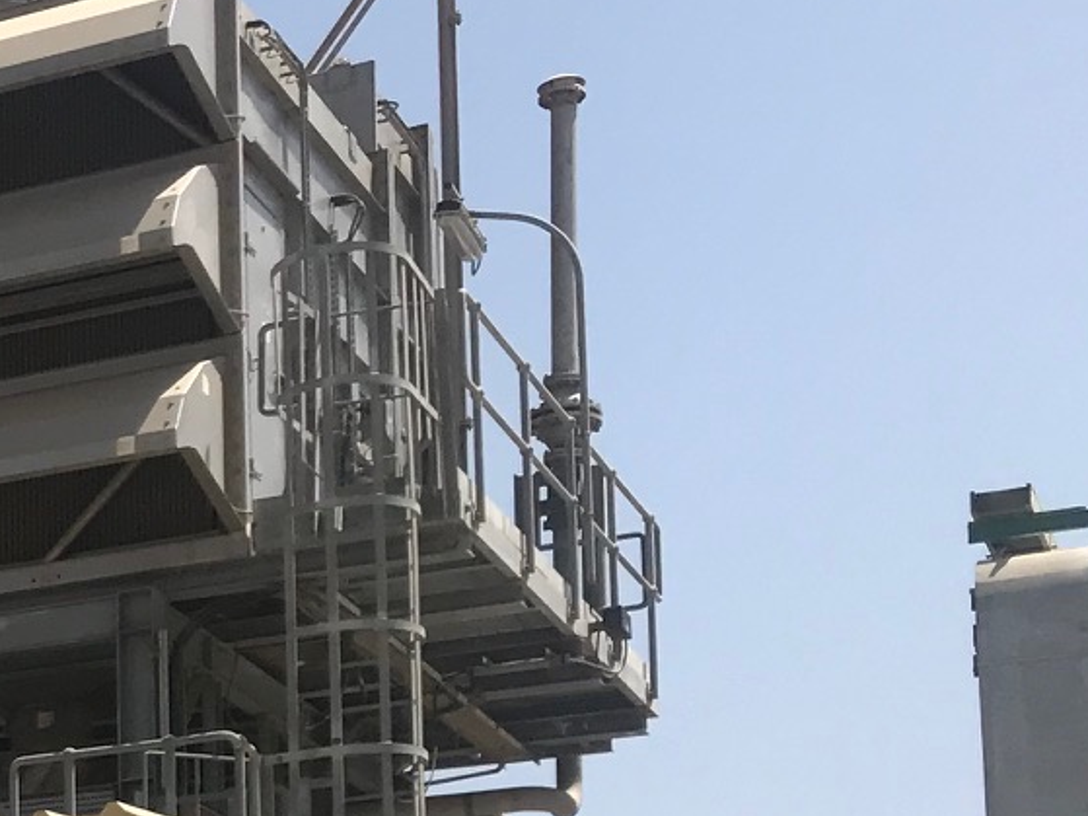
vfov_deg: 13.8
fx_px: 3174
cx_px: -784
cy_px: 1178
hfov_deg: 16.7
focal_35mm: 101
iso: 20
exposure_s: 1/3425
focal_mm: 3.99
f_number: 1.8
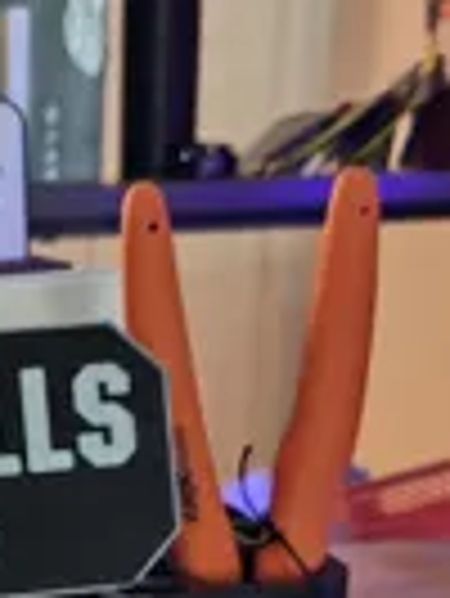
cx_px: -162
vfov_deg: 25.9
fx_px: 1194
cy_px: 665
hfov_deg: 19.4
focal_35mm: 69
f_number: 1.7
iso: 3200
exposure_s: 1/15
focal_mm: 6.3
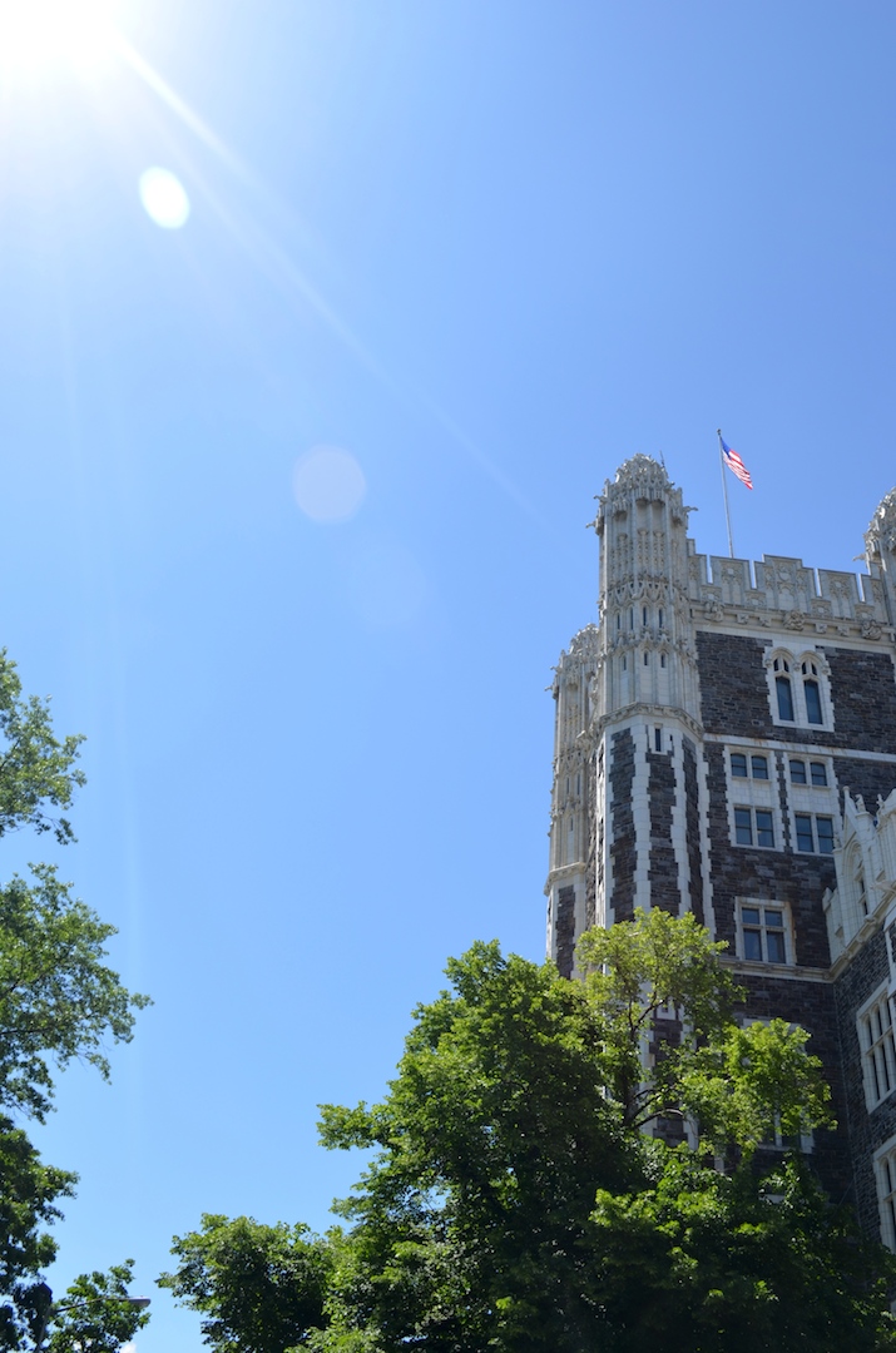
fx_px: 1238
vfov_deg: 57.3
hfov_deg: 39.8
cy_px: 676
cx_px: 448
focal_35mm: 33
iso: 110
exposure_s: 1/250
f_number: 8
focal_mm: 22
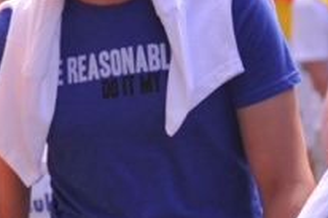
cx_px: -304
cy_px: -34
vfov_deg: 2.4
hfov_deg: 3.5
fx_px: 5307
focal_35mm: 583
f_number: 5
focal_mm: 120
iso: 500
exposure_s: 1/640
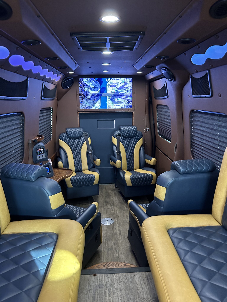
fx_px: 227
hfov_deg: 53.1
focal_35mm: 26
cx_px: 114
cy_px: 151
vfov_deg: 67.3
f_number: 1.5
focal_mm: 5.7
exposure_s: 1/41
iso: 400
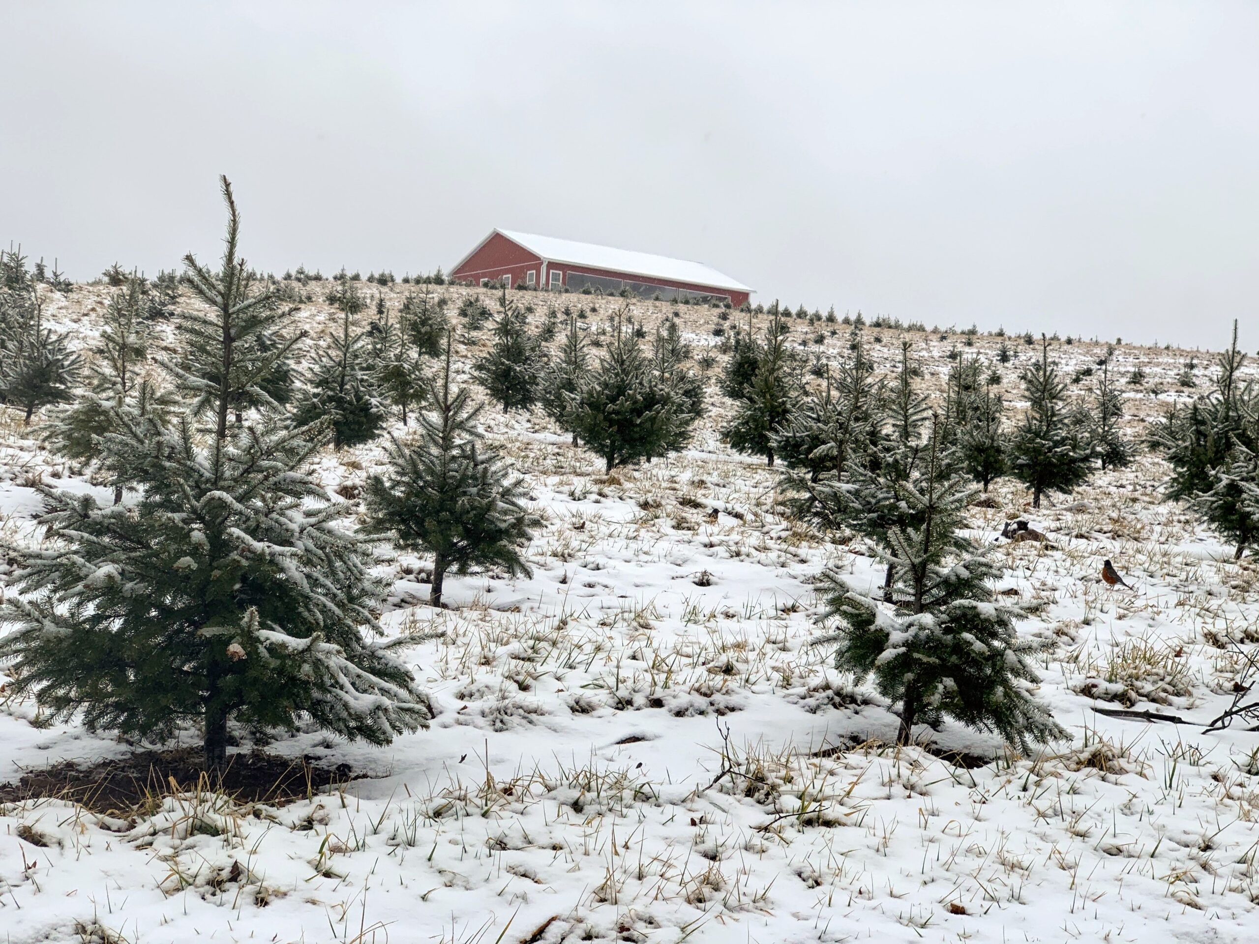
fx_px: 1891
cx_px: 630
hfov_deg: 36.8
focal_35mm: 52
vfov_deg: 28.0
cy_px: 472
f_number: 2.4
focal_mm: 6
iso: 16
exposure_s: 1/417
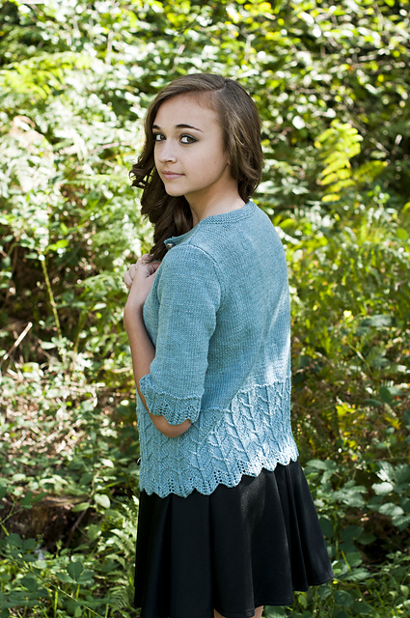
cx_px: 205
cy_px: 309
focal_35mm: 75
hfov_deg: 18.1
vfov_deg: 27.0
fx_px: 1285
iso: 200
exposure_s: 1/250
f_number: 4
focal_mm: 50
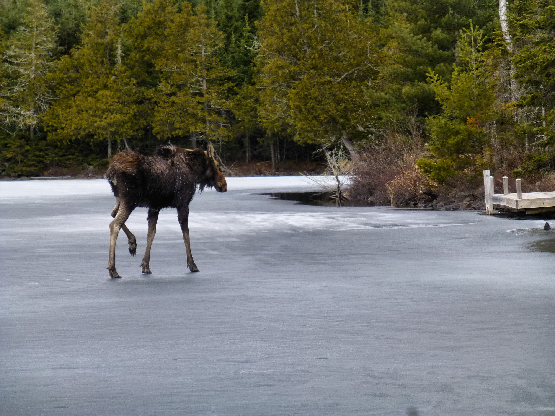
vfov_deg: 7.9
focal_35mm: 187
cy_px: 208
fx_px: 2998
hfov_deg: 10.6
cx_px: 278
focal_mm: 33.3
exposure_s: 1/320
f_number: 5.5
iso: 200
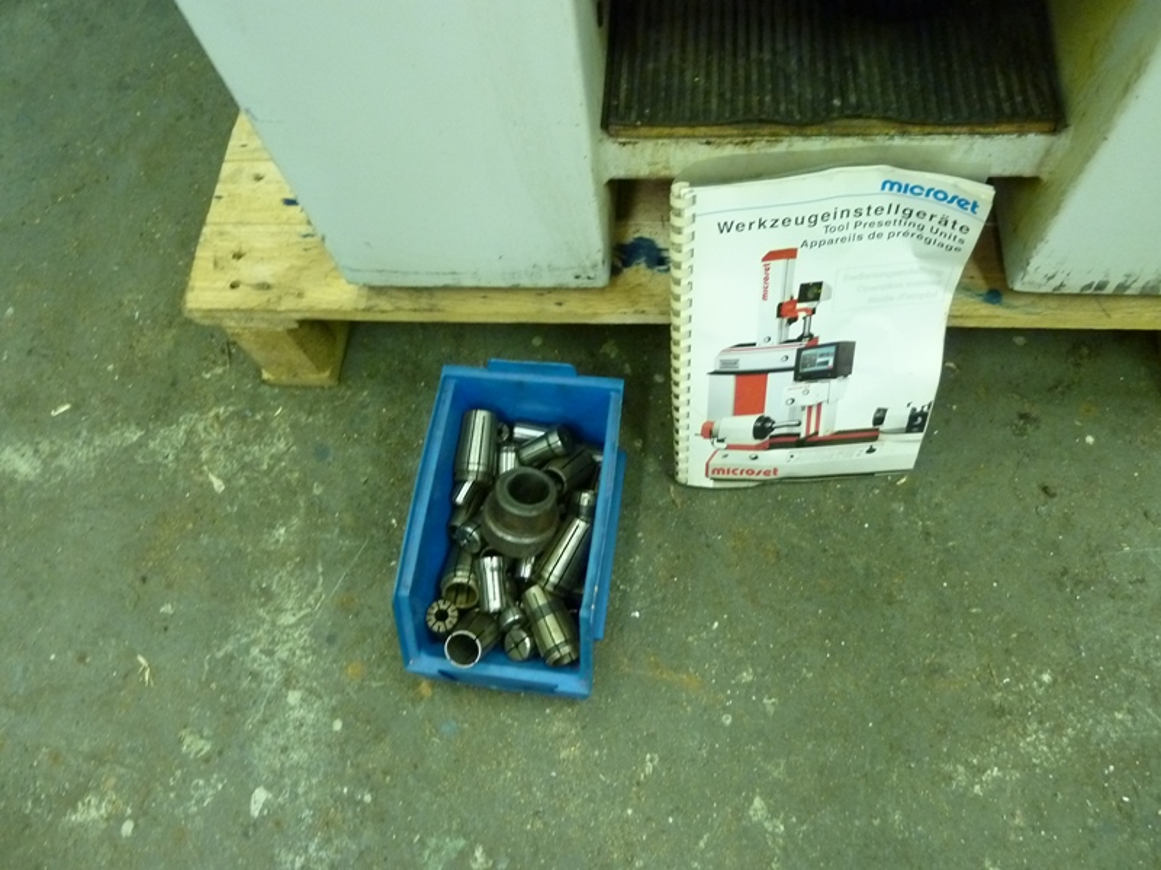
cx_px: 580
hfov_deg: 69.4
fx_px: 838
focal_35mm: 25
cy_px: 435
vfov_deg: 54.9
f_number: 3.3
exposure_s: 1/8
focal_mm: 4.1
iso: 400
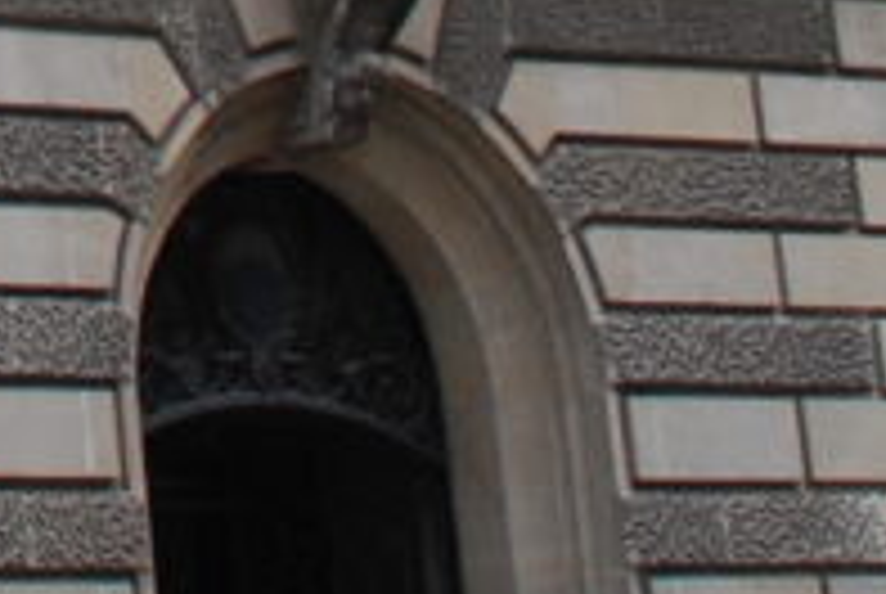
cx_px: -1142
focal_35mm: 211
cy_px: -1377
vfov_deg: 5.9
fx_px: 5201
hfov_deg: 8.9
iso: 100
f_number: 6.3
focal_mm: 18
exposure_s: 1/160
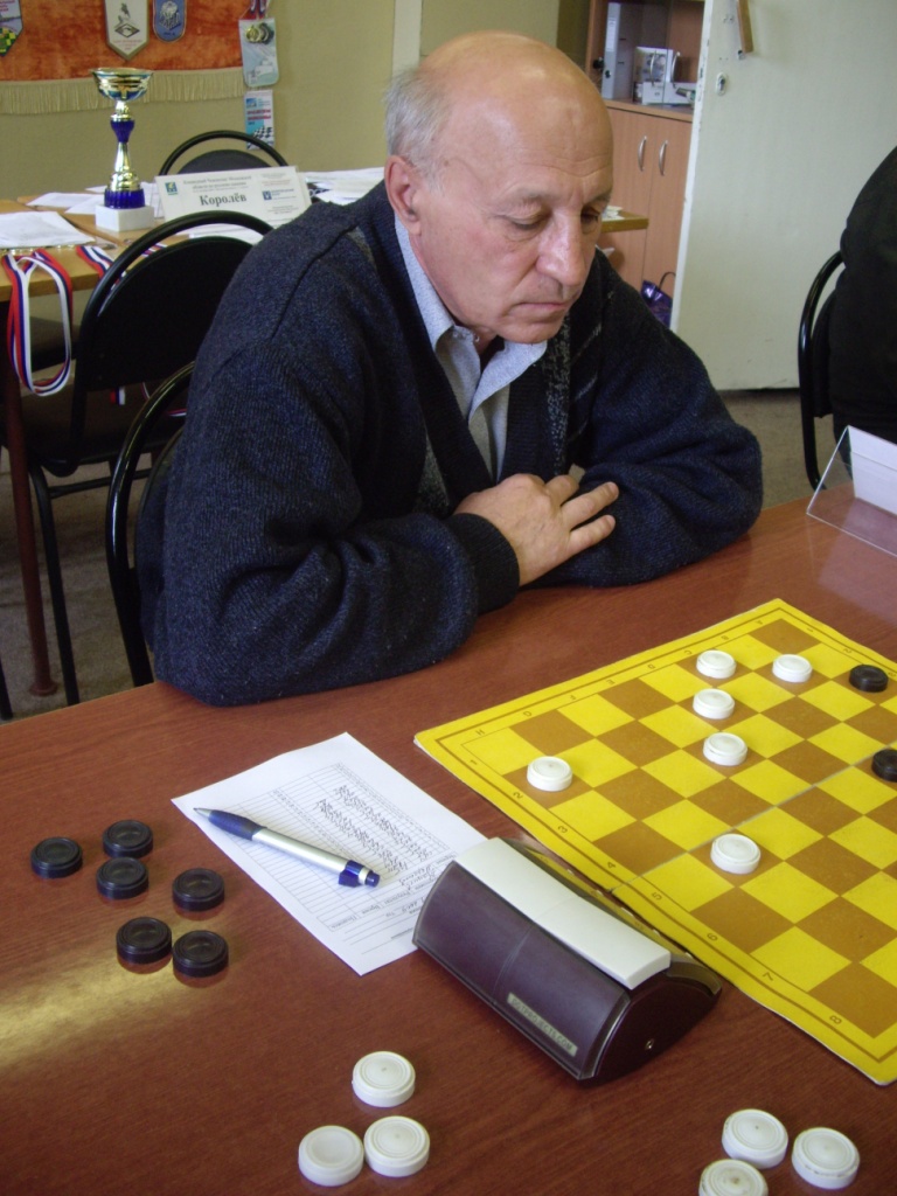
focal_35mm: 38
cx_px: 448
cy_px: 598
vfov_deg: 49.0
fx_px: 1313
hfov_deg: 37.7
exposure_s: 1/40
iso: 200
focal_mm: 7.9
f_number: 2.8
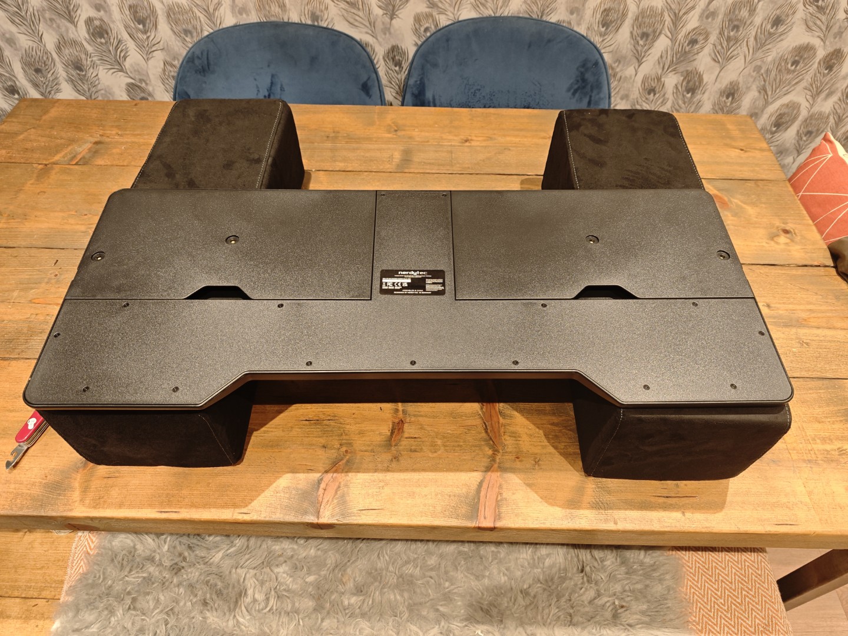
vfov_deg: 58.9
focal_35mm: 23
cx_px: 424
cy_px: 318
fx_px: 563
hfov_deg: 73.9
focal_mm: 6.55
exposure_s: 1/50
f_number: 1.62
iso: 400
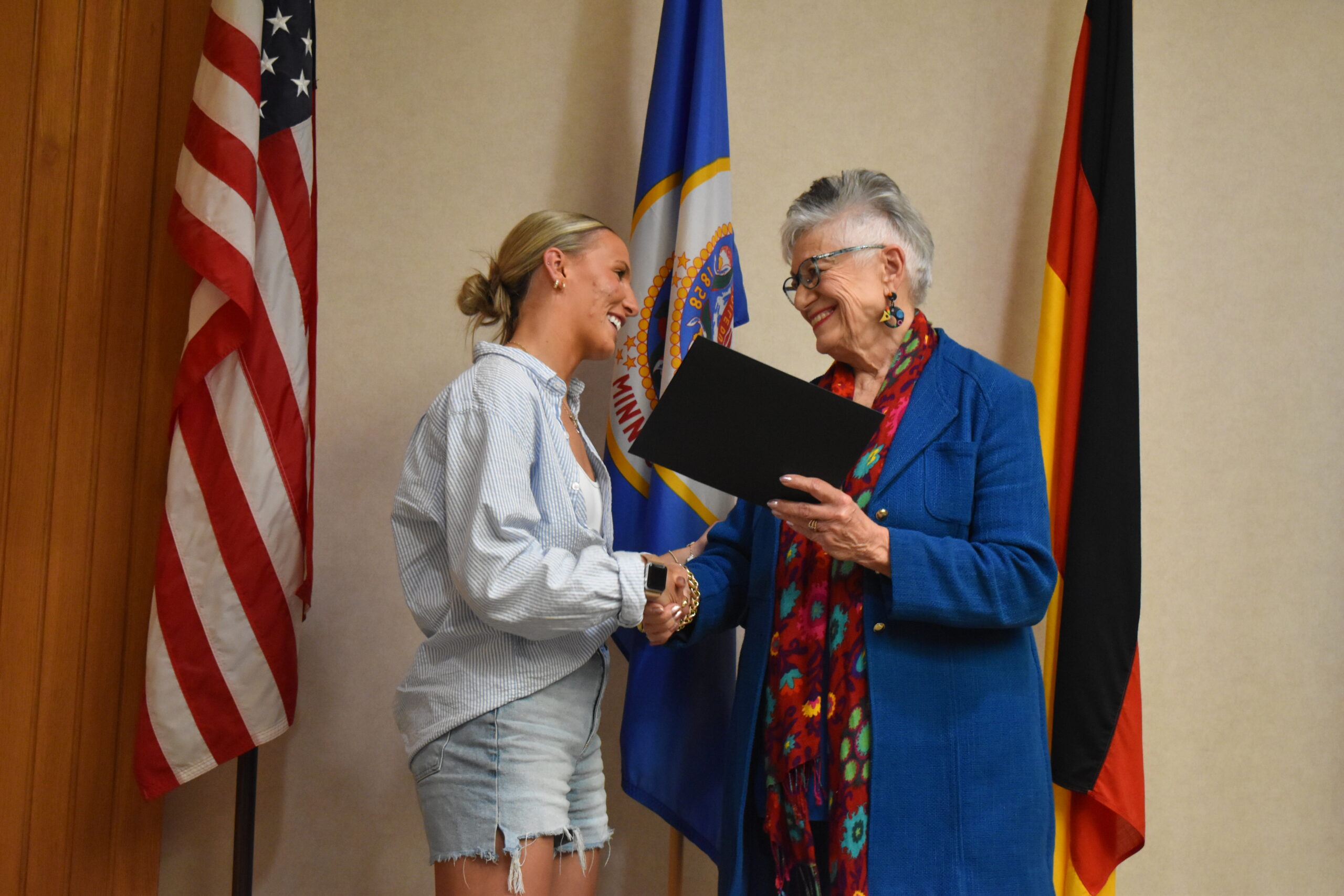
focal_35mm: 69
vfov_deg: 19.7
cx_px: 672
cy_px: 448
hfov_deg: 29.2
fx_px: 2576
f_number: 5.3
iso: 2500
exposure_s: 1/125
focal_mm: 46
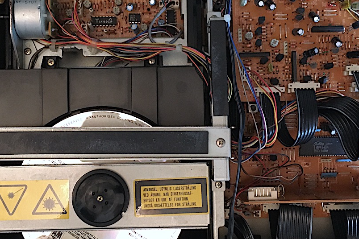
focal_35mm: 48
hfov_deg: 41.1
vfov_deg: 28.1
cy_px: 106
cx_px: 171
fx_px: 479
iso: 250
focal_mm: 4.15
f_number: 2.2
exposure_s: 1/17
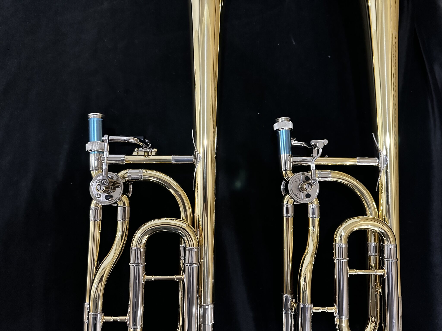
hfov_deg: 71.6
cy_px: 166
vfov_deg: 56.8
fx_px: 306
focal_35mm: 24
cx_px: 221
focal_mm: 6.86
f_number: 1.78
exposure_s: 1/40
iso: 1000
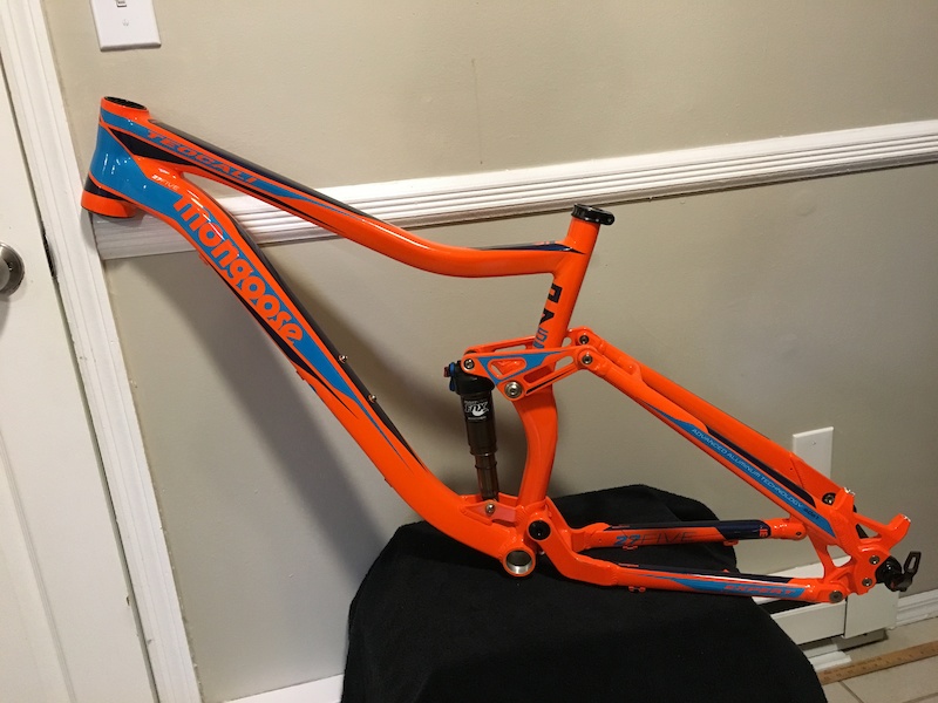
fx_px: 786
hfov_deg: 61.7
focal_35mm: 29
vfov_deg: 48.2
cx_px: 469
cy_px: 352
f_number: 2.2
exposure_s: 1/30
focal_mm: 4.15
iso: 200
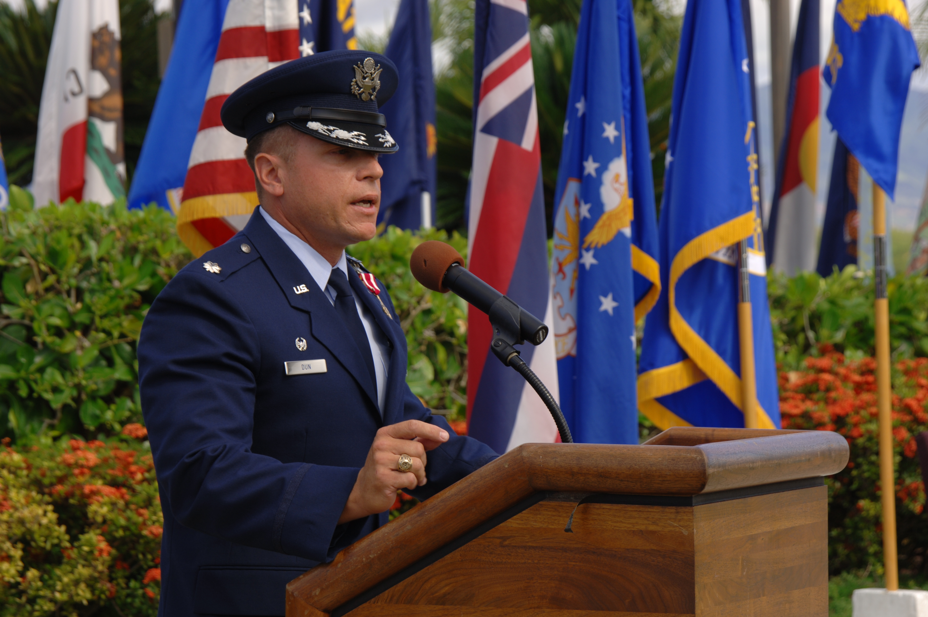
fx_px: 3862
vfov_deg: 9.1
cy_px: 308
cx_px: 464
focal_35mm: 150
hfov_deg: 13.7
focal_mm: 100
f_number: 8
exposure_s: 1/125
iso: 100
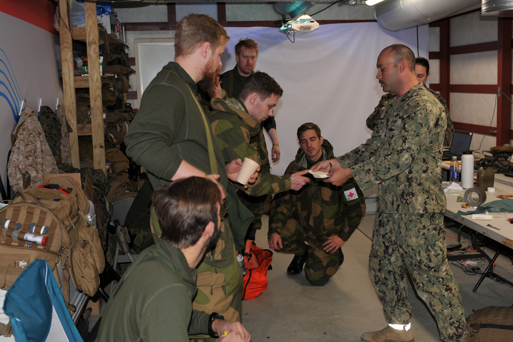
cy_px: 173
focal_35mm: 42
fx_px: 591
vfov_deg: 32.2
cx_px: 258
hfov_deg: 46.9
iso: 200
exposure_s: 1/60
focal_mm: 27
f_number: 3.5
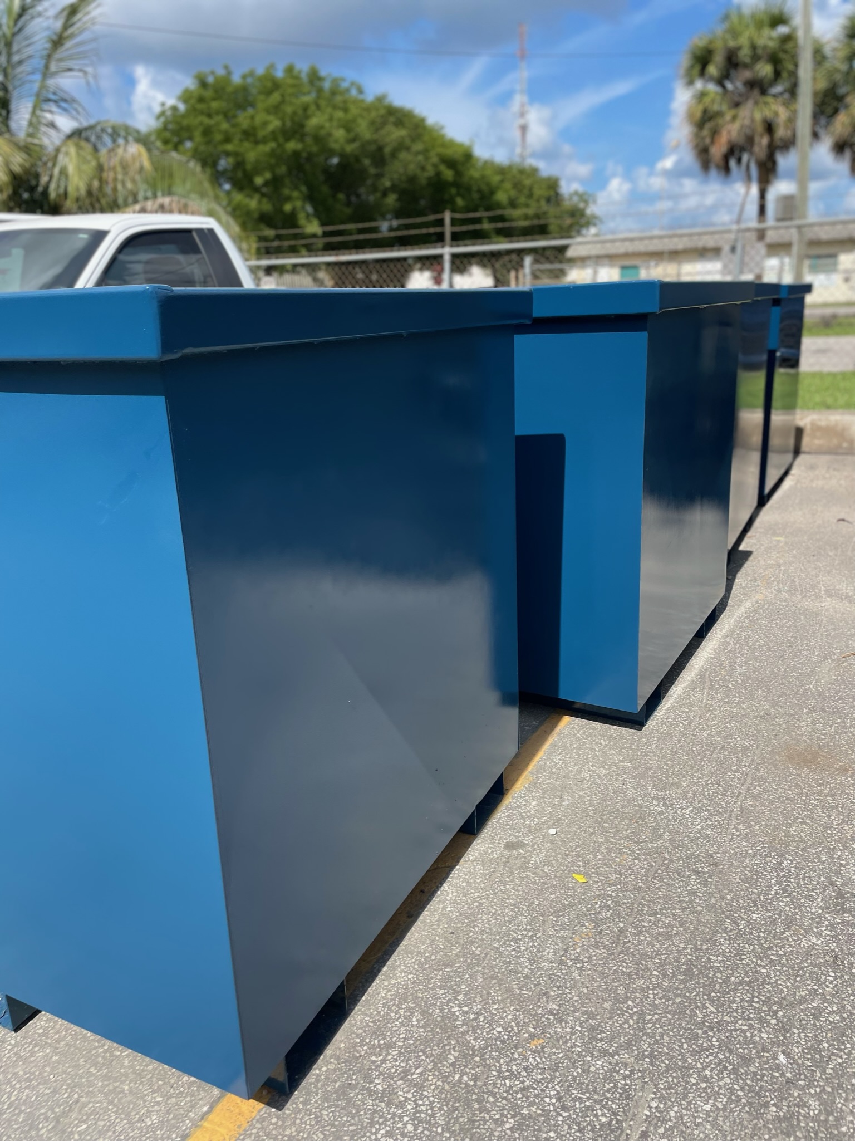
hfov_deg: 53.0
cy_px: 570
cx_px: 428
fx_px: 857
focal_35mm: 26
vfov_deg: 67.3
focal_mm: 4.2
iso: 50
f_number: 1.6
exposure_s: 1/3610
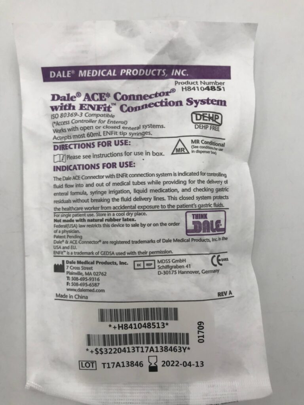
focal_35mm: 28
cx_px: 152
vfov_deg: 63.4
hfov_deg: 49.7
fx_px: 328
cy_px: 202
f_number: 1.8
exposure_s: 1/182
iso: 20
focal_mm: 3.99
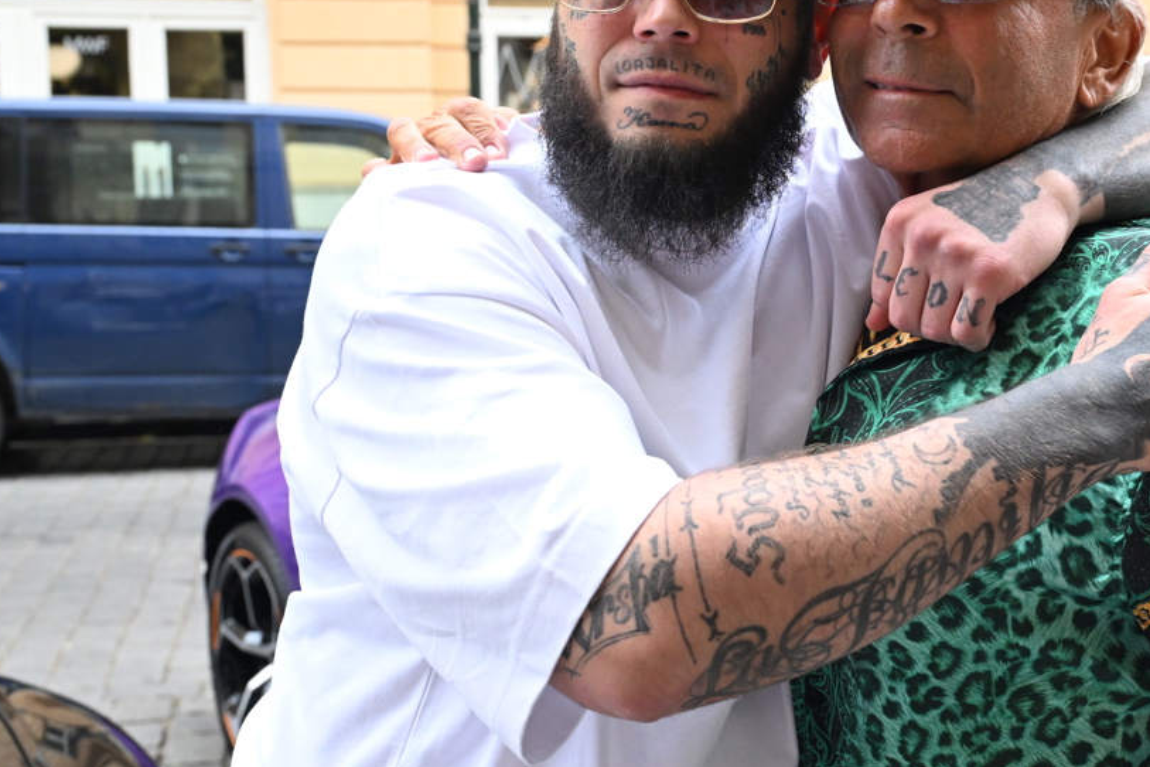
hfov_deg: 32.0
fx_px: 1980
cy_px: 419
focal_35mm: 62
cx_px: 794
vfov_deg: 21.9
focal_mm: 31.5
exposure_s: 1/250
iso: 2000
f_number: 5
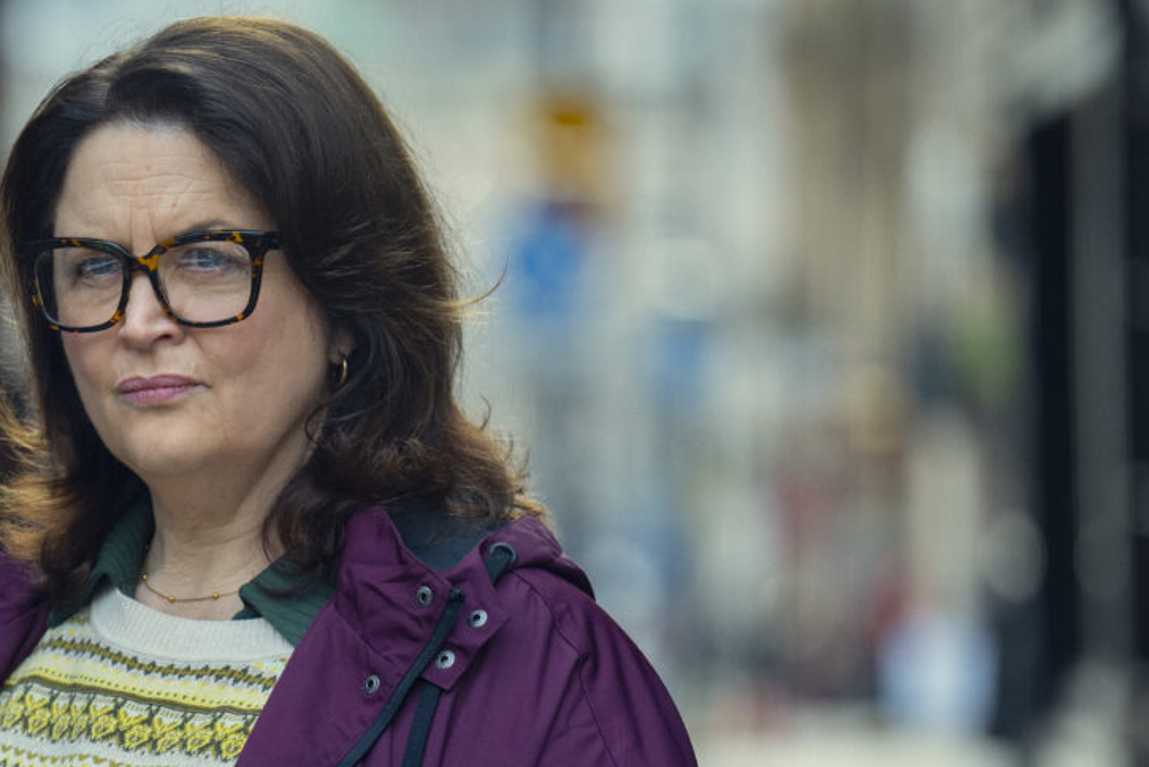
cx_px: 95
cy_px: 610
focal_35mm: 307
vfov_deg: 4.5
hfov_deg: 6.7
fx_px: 9802
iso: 800
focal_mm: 145
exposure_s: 1/1000
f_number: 2.8
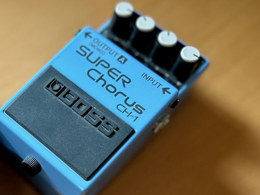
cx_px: -1
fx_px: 435
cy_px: 152
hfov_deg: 30.8
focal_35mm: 58
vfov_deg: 24.8
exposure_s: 1/60
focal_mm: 5.7
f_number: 1.5
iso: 125
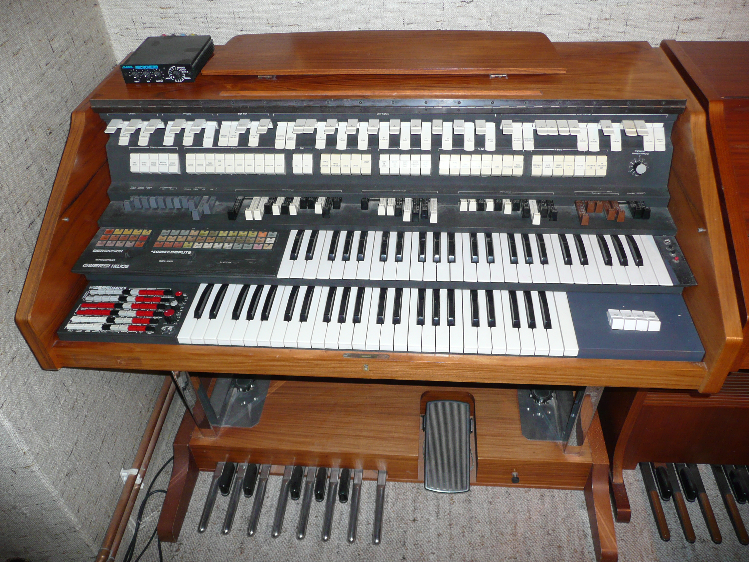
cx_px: 374
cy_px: 281
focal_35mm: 28
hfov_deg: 63.4
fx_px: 606
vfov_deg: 49.7
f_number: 3.3
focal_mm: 4.6
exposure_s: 1/8
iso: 125
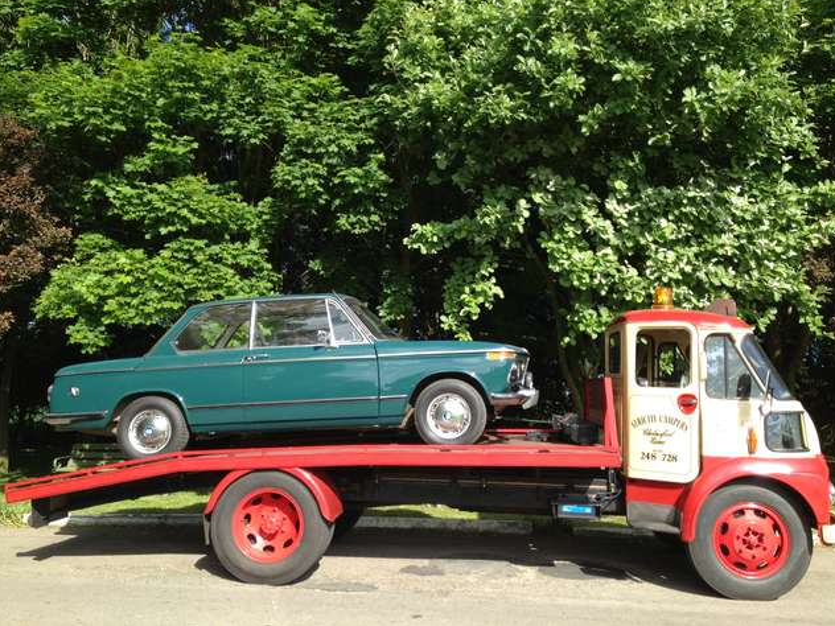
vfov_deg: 39.7
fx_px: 868
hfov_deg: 51.4
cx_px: 427
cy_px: 308
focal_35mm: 36
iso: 50
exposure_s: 1/681
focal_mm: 4.28
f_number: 2.4
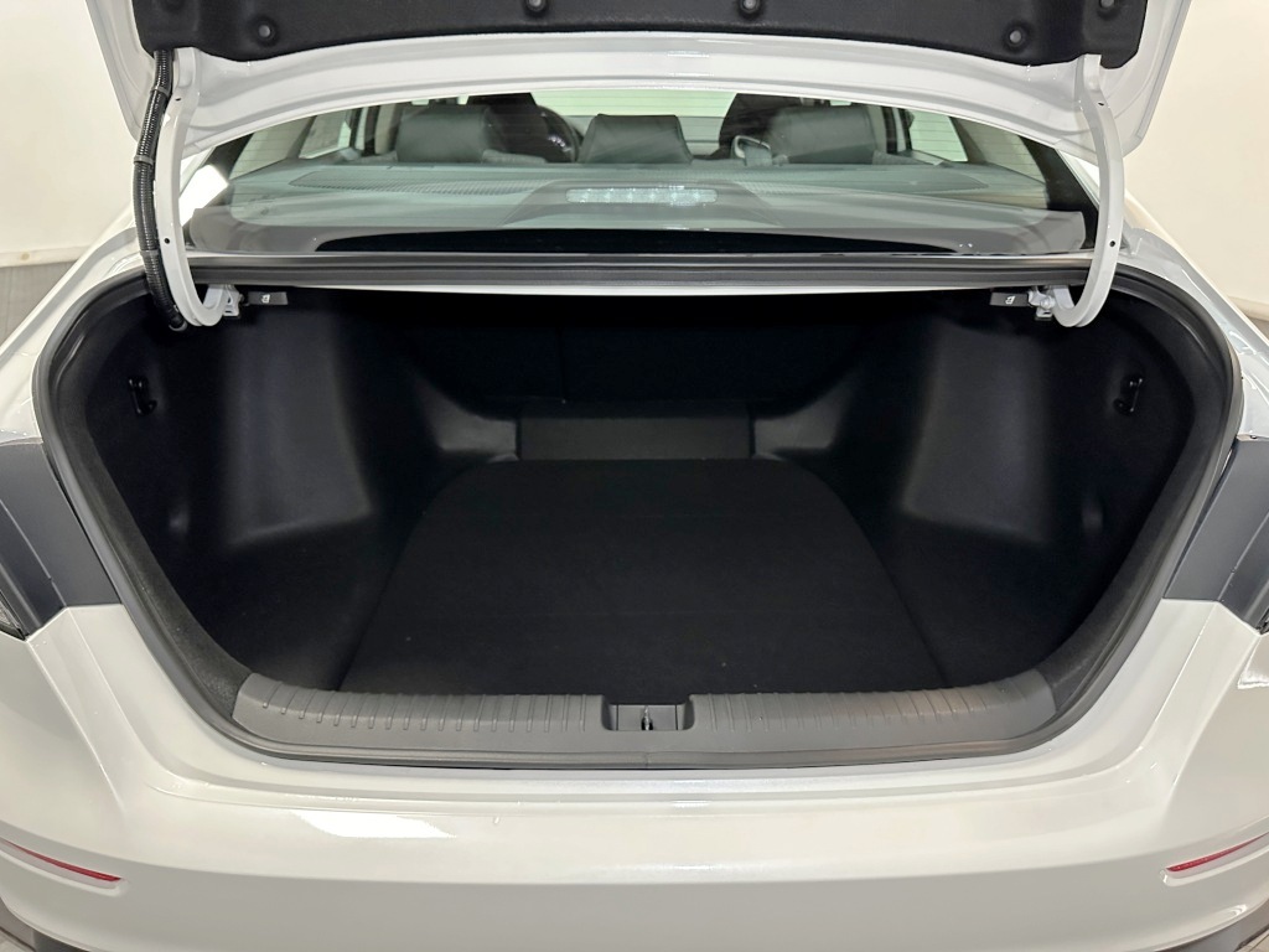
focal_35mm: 24
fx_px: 880
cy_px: 476
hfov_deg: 71.6
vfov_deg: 56.8
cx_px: 634
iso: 800
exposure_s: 1/60
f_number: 1.78
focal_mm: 6.86
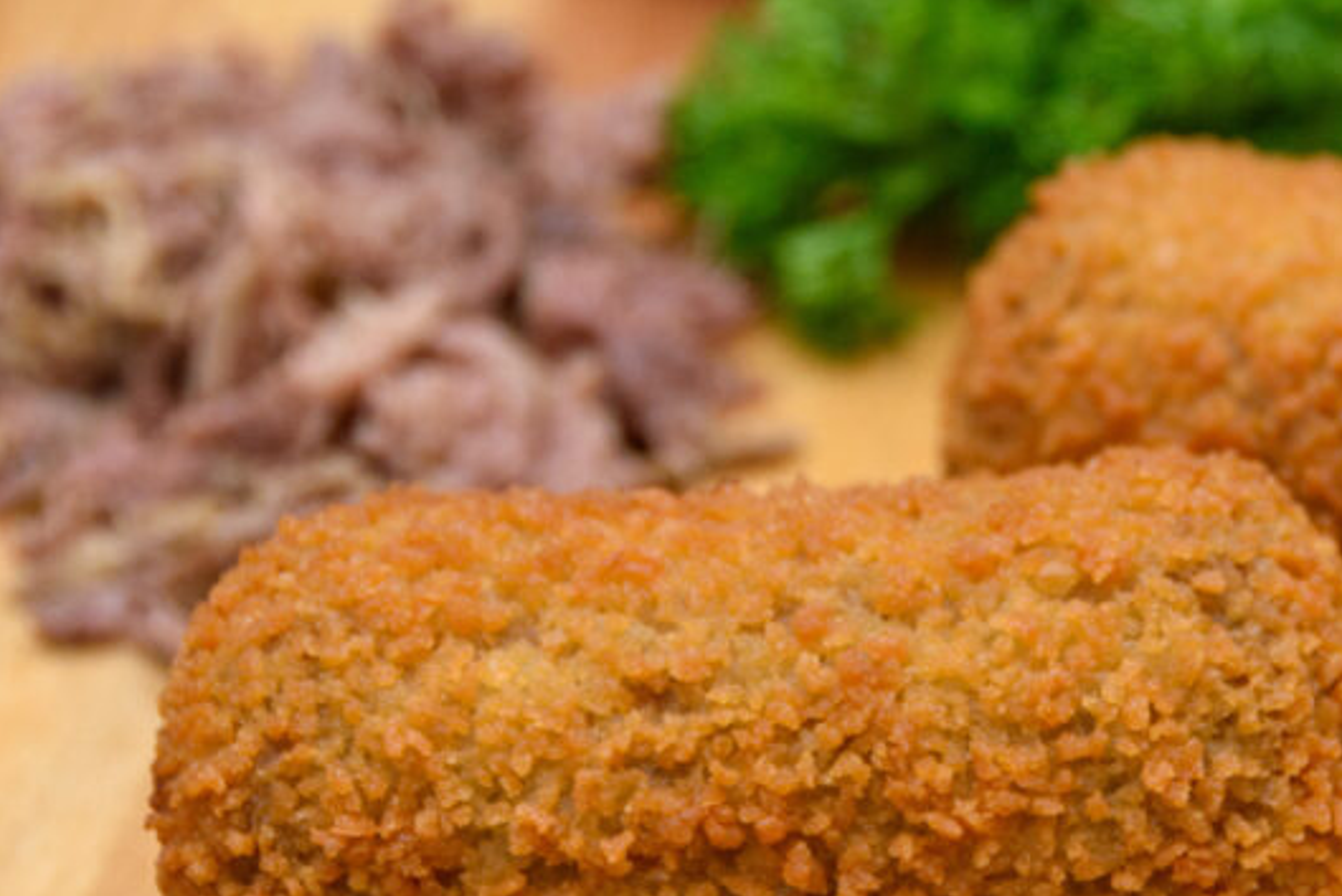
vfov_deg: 5.8
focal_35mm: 238
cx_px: 989
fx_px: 8874
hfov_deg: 8.6
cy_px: 412
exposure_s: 1/125
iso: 640
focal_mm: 82
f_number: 5
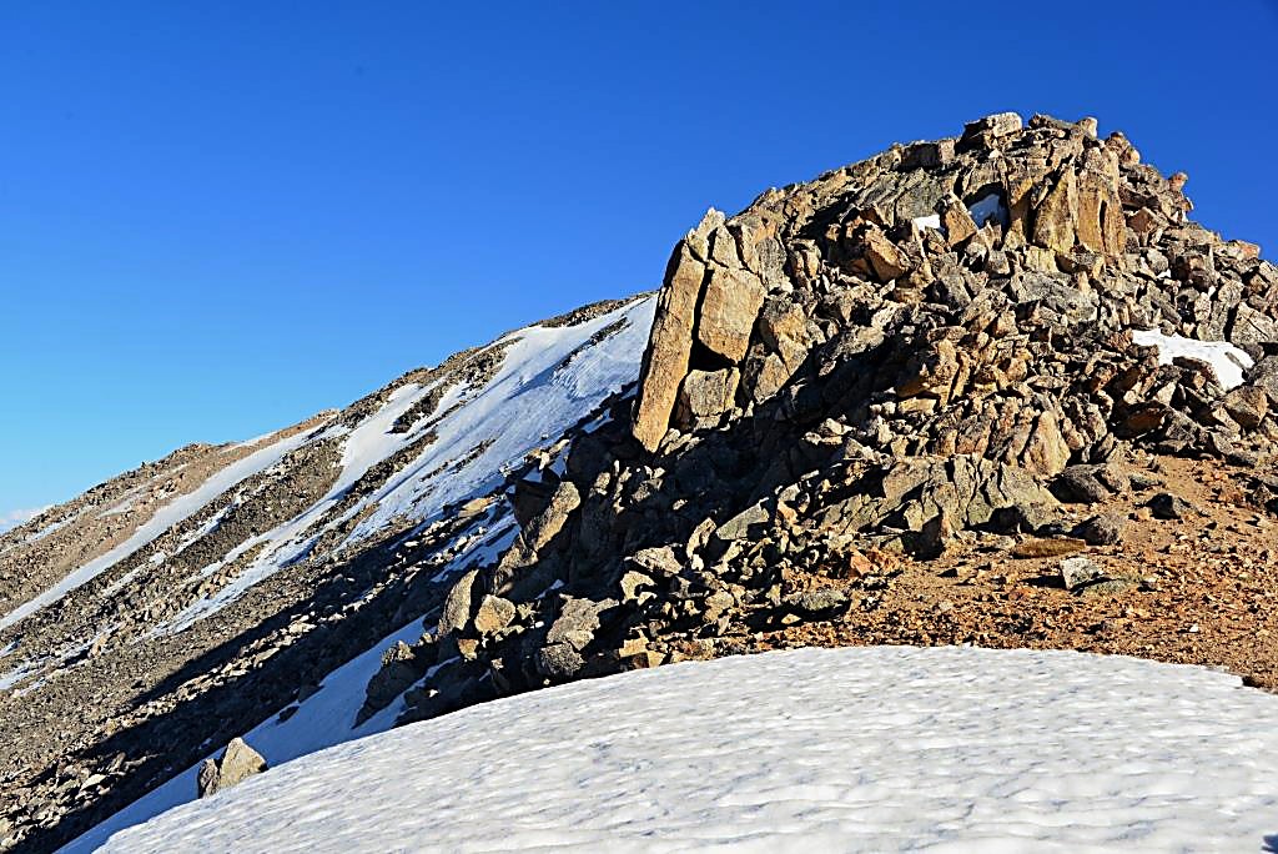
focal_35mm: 44
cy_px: 427
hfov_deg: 44.5
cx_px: 639
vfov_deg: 30.6
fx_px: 1563
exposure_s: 1/400
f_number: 11
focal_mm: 44
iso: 320
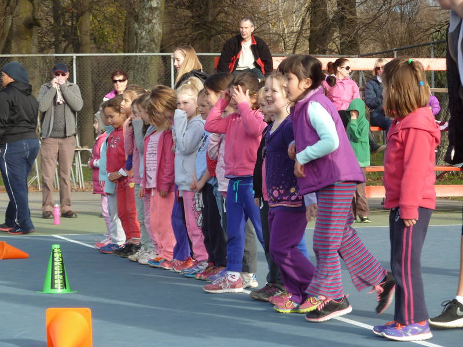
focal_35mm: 137
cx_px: 232
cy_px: 174
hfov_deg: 14.4
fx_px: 1832
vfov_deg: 10.8
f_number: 4.5
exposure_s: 1/160
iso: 80
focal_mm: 22.5
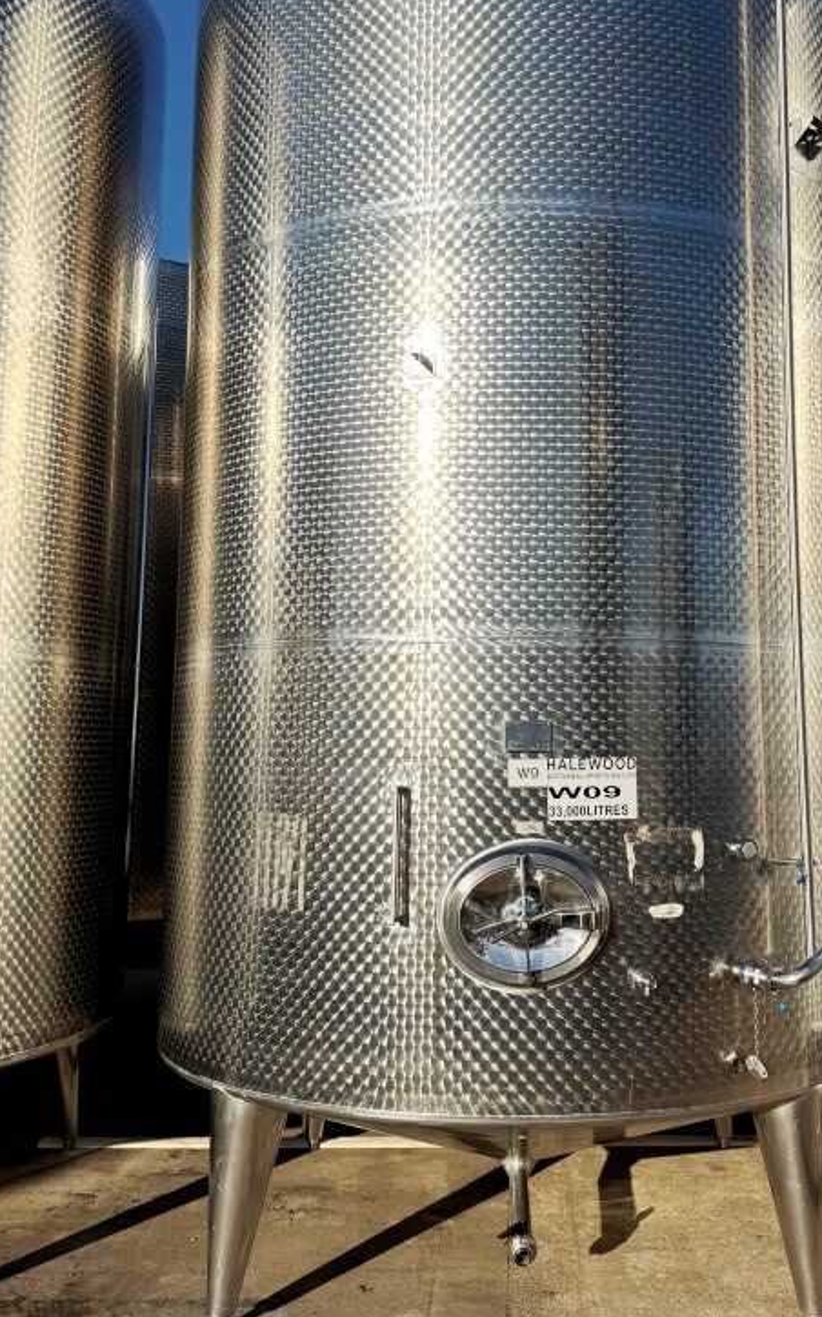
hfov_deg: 35.0
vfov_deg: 53.8
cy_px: 566
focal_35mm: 36
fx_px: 1291
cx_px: 535
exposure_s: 1/7937
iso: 80
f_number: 1.78
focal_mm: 6.76
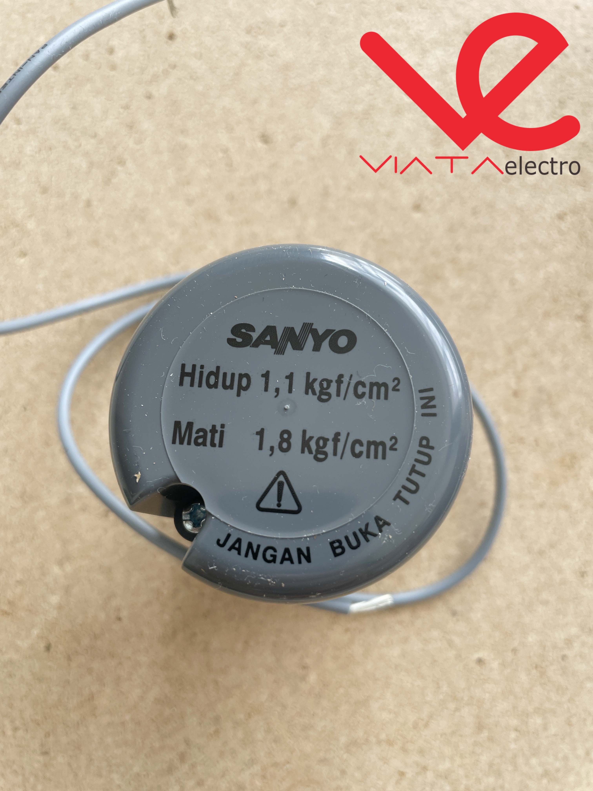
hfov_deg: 53.1
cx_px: 296
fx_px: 594
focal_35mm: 26
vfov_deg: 67.3
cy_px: 396
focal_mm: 4.2
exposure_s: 1/121
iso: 40
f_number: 1.6
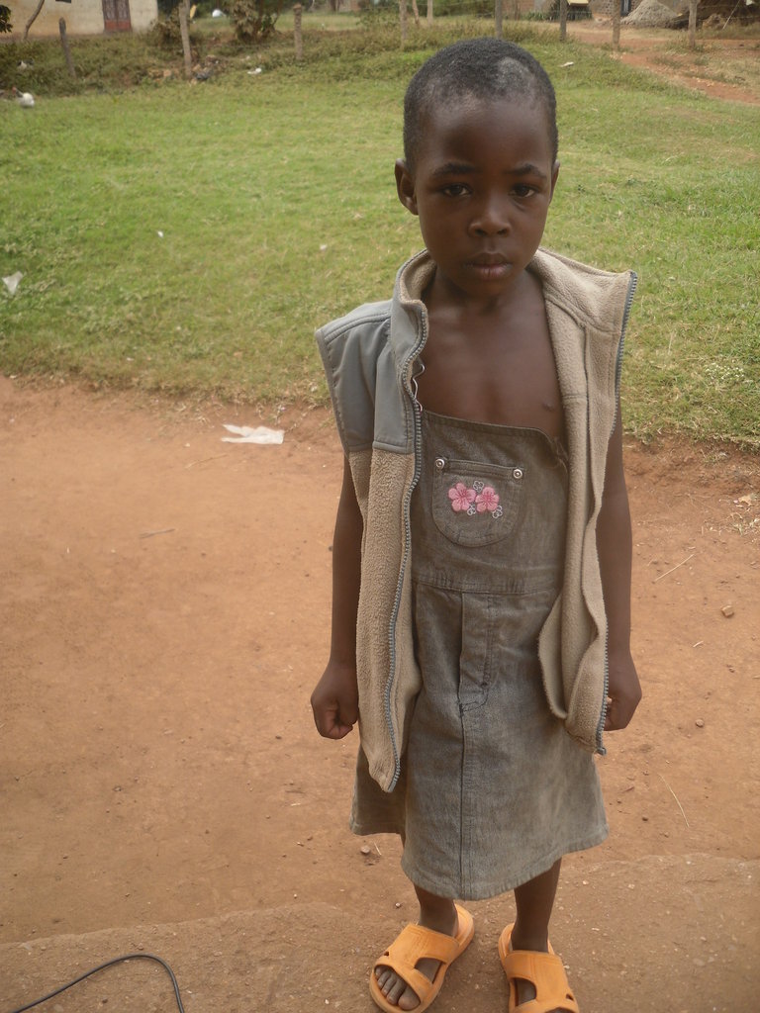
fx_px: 995
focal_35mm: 34
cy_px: 506
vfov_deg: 54.0
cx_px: 380
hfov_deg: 41.8
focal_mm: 6
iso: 80
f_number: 2.8
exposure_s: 1/430
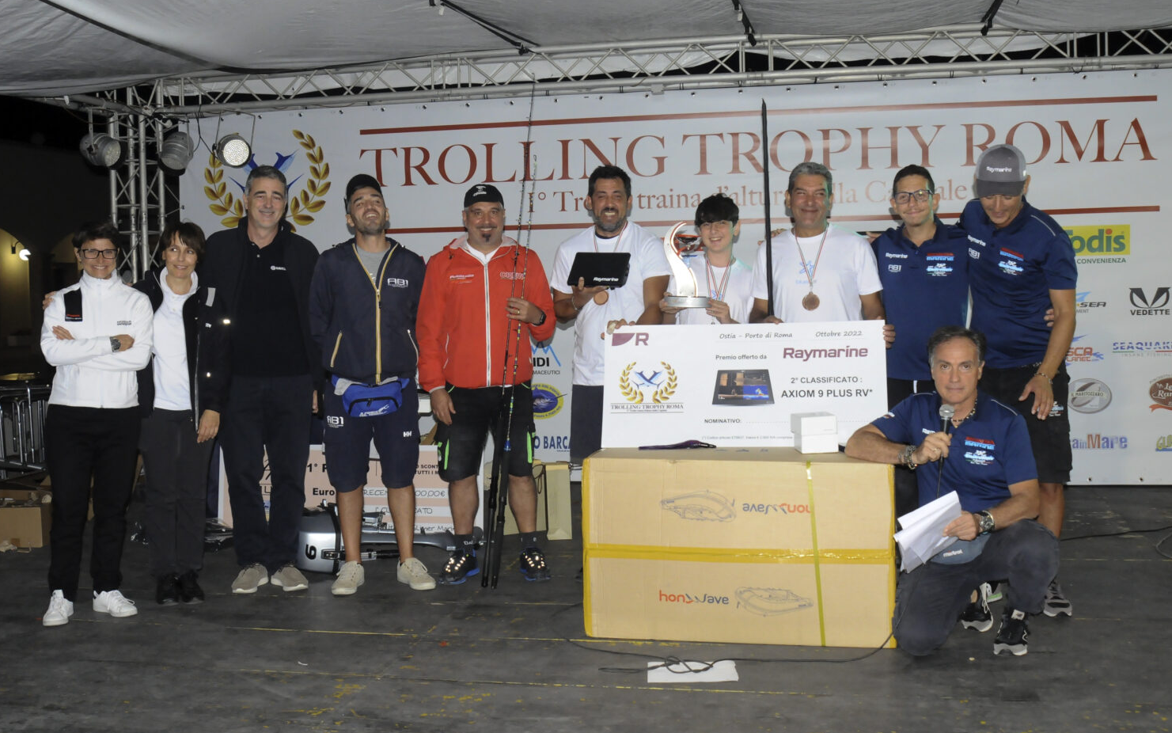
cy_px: 338
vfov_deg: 33.6
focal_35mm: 38
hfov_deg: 51.5
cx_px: 598
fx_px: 1214
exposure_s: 1/60
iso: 1600
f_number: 7.1
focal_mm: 24
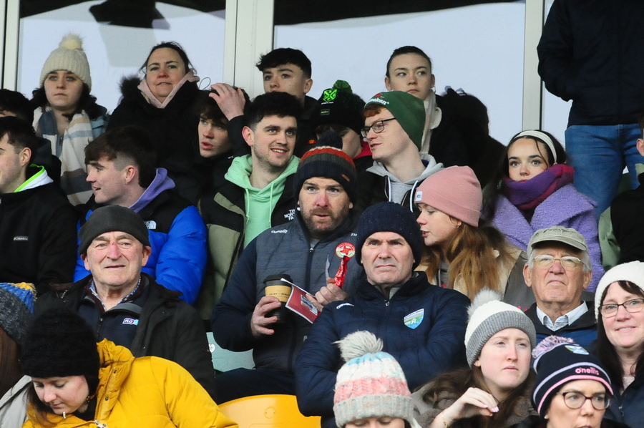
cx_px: 322
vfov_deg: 6.8
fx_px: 3619
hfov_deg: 10.2
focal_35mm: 202
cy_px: 214
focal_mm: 135
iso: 3200
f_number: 6.3
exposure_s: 1/160
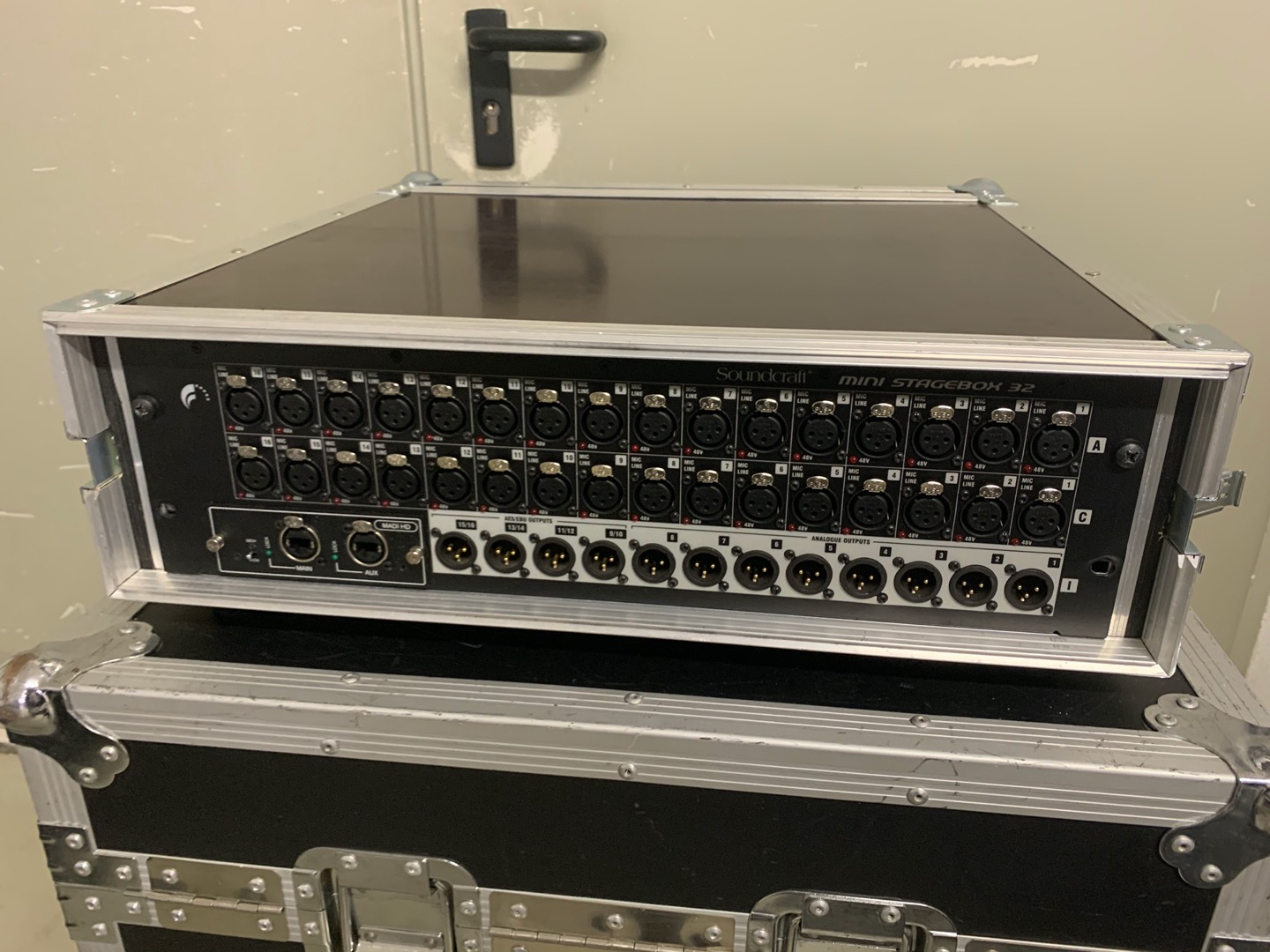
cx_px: 635
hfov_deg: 67.3
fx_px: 954
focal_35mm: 26
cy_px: 476
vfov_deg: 53.1
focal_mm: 4.25
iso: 250
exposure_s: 1/33
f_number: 1.8
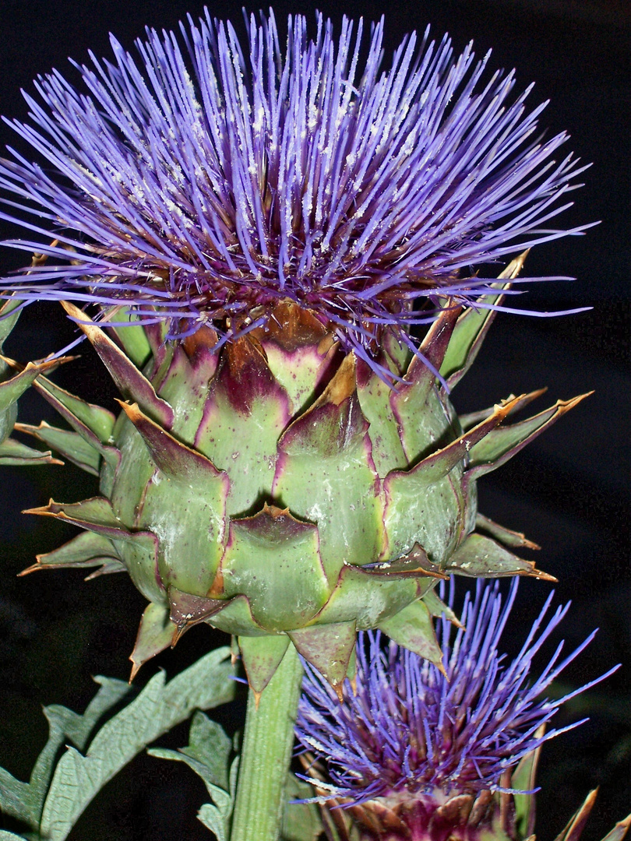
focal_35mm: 87
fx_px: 2115
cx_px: 316
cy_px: 420
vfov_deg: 22.5
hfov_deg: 17.0
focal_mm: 14.9
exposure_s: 1/100
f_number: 4.5
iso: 125
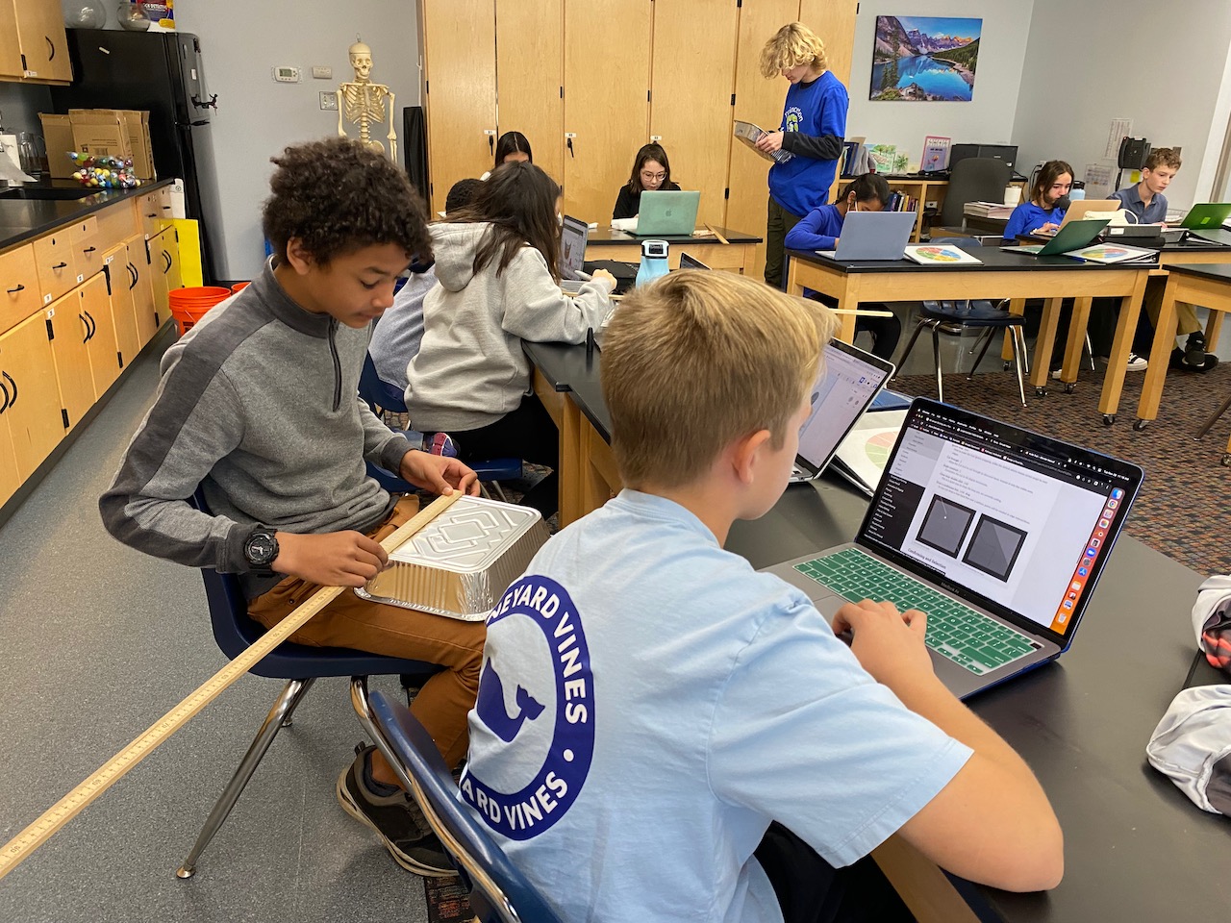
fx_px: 925
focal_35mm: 26
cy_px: 462
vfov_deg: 53.1
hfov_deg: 67.3
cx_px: 616
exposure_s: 1/60
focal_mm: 4.25
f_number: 1.8
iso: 160
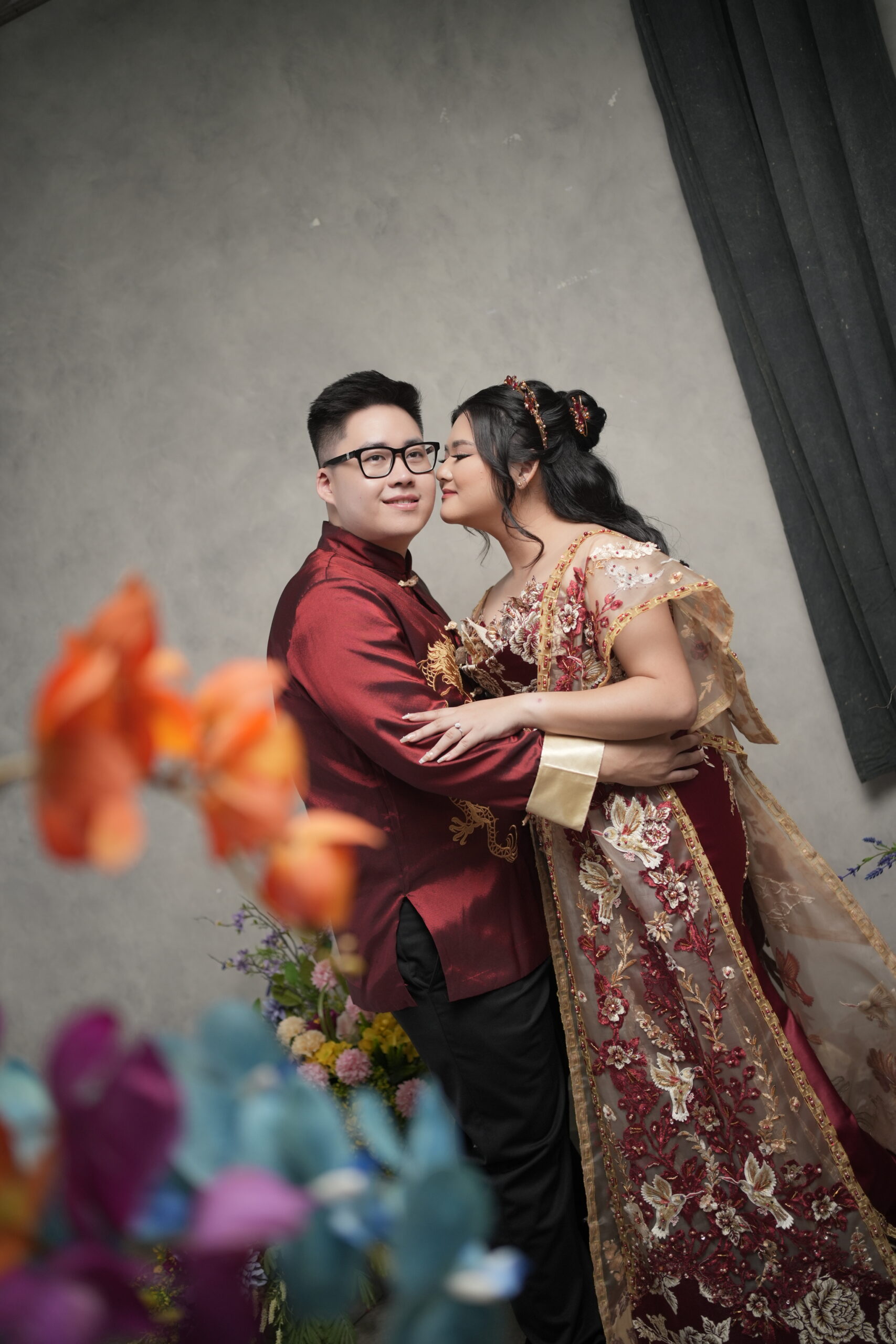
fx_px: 1306
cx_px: 448
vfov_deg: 54.4
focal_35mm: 35
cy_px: 672
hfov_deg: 37.9
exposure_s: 1/160
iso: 400
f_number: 2.2
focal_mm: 35
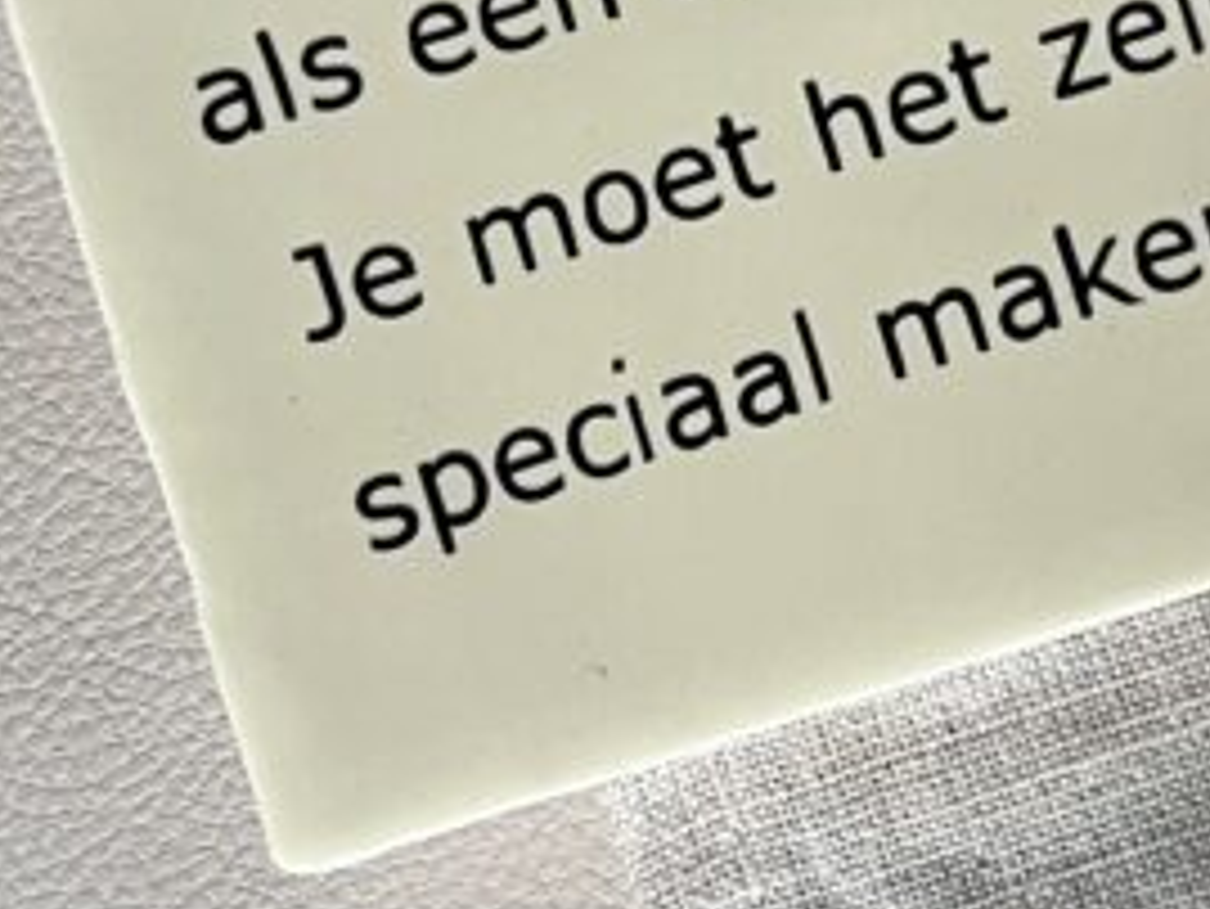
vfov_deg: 24.3
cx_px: 1129
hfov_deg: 31.4
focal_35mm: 58
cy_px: 40
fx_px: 2028
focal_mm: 5.7
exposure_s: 1/83
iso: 125
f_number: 1.5
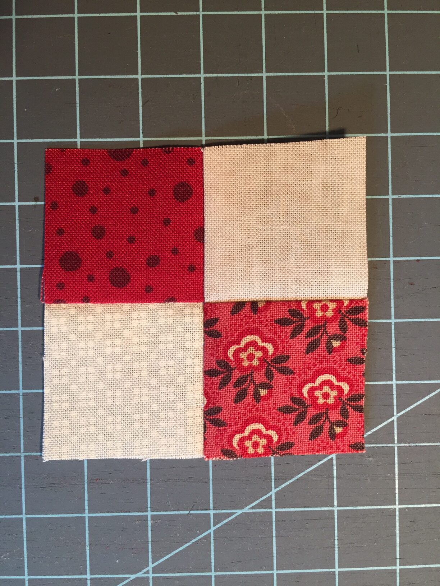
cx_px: 220
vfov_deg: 61.7
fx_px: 491
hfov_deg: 48.2
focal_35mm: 29
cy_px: 293
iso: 40
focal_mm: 4.15
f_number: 2.2
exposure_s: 1/30
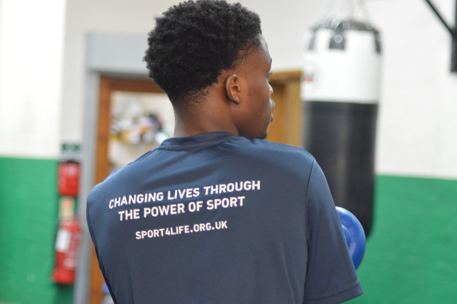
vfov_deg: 11.1
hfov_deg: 16.7
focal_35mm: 123
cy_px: 152
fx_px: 1560
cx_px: 228
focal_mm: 82
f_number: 4
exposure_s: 1/60
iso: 3200
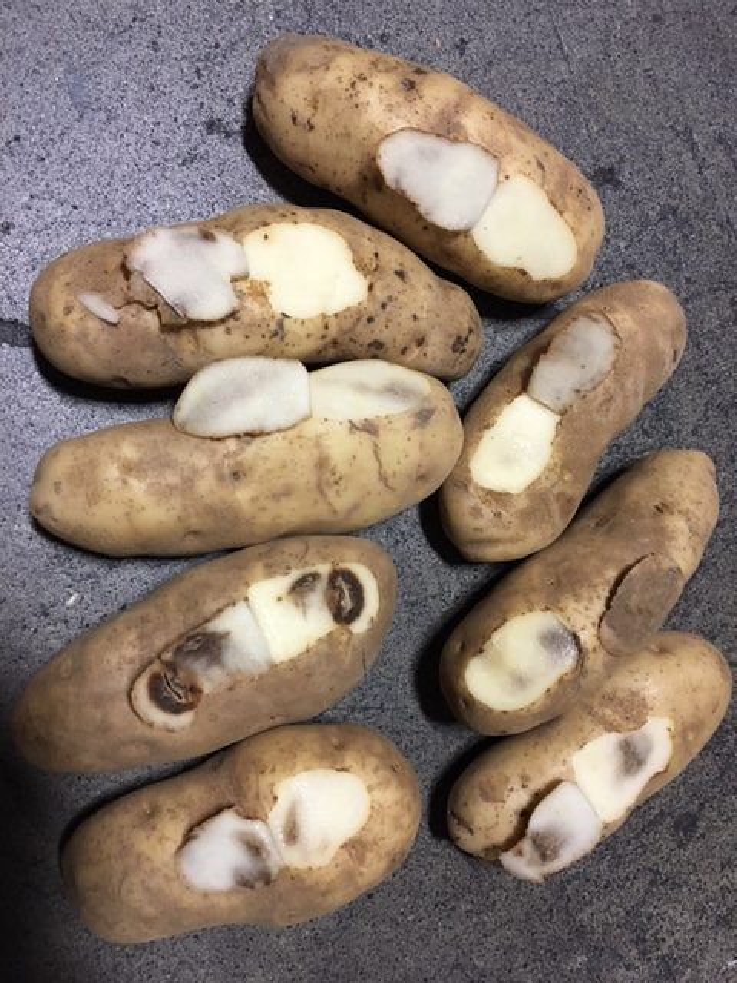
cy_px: 492
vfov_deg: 61.7
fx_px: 823
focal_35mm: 29
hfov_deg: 48.2
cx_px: 368
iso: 64
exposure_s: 1/15
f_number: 2.2
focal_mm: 4.15
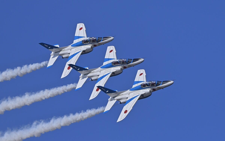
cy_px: 72
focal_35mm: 766
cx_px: 113
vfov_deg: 1.7
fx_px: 4697
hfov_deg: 2.7
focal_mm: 500
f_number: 6.3
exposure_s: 1/2000
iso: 100
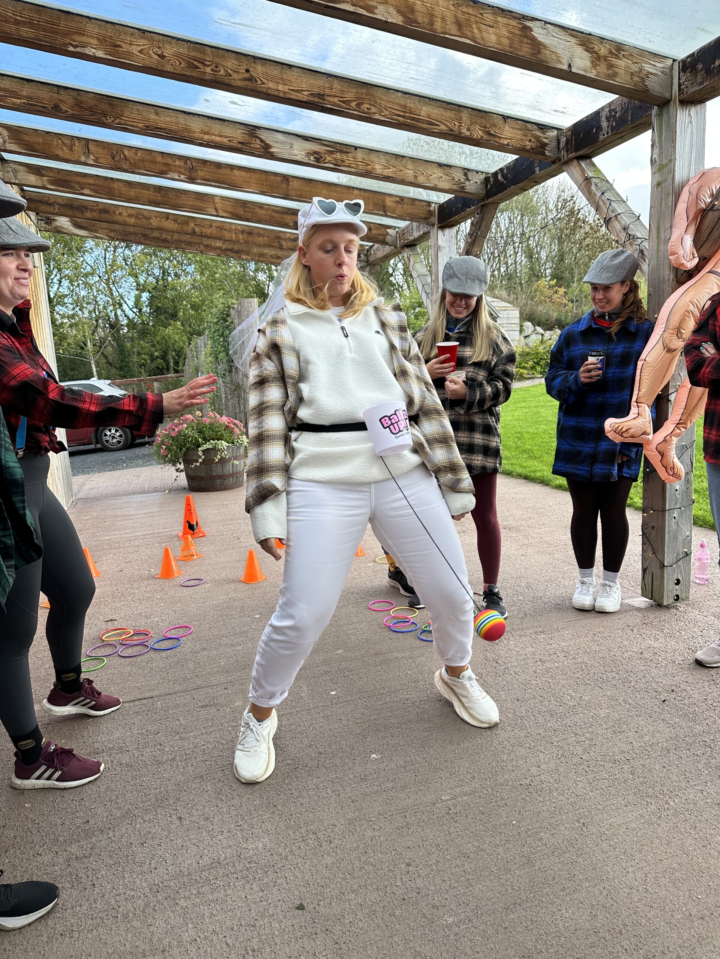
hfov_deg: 56.8
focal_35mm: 24
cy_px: 480
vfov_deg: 71.6
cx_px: 360
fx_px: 666
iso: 80
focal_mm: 6.86
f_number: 1.78
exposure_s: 1/437
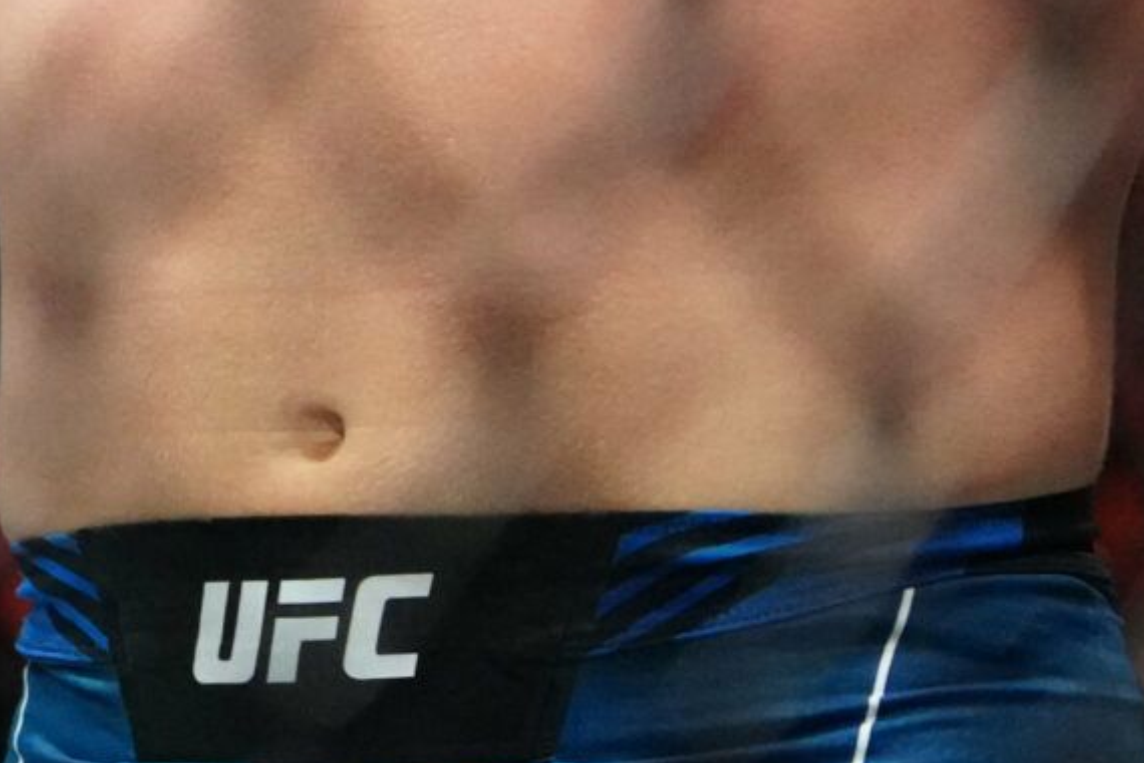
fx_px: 14553
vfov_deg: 3.0
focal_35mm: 458
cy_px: -619
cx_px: -375
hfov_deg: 4.5
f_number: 4
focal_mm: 107
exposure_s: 1/2000
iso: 8000
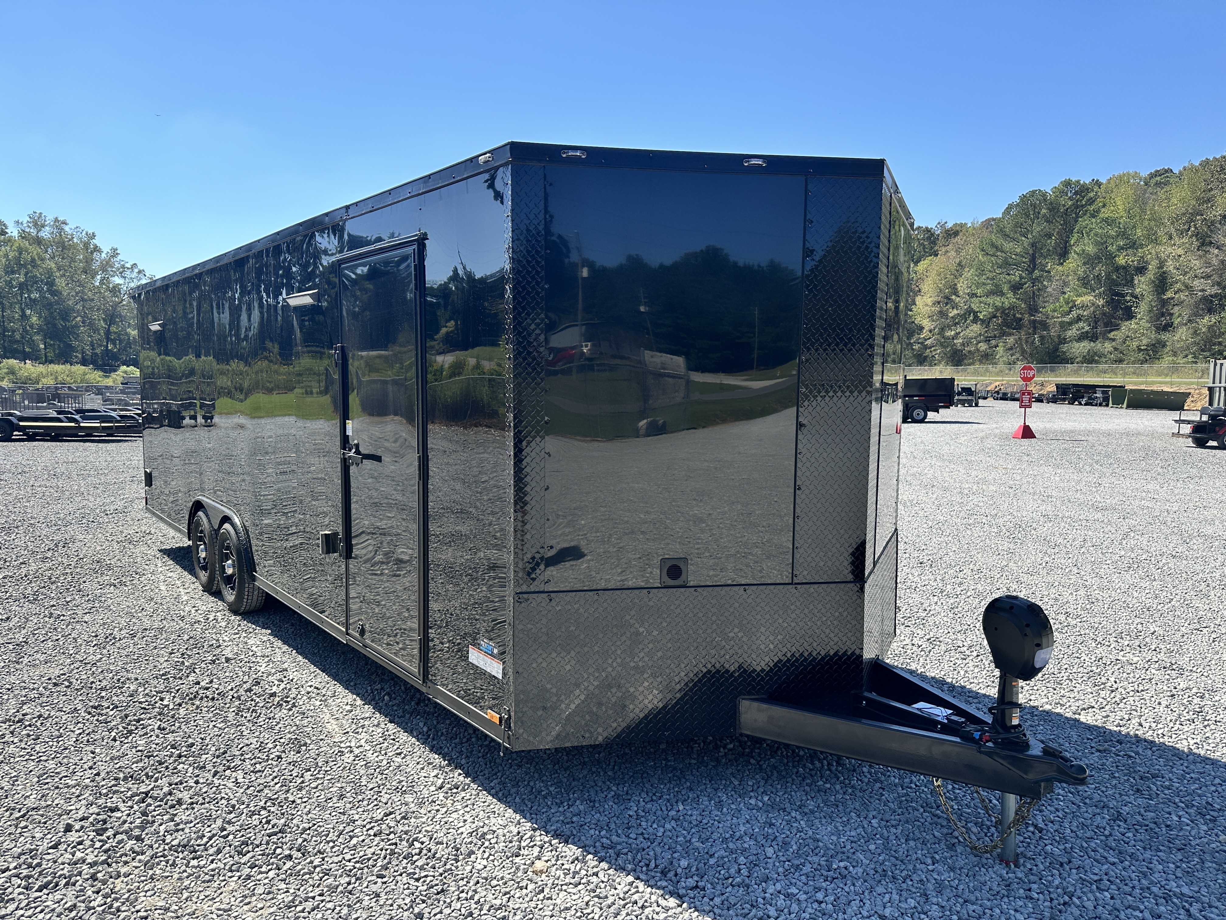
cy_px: 460
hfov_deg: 71.6
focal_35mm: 24
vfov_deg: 56.8
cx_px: 613
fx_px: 850
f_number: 1.78
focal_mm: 6.86
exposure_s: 1/3155
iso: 80
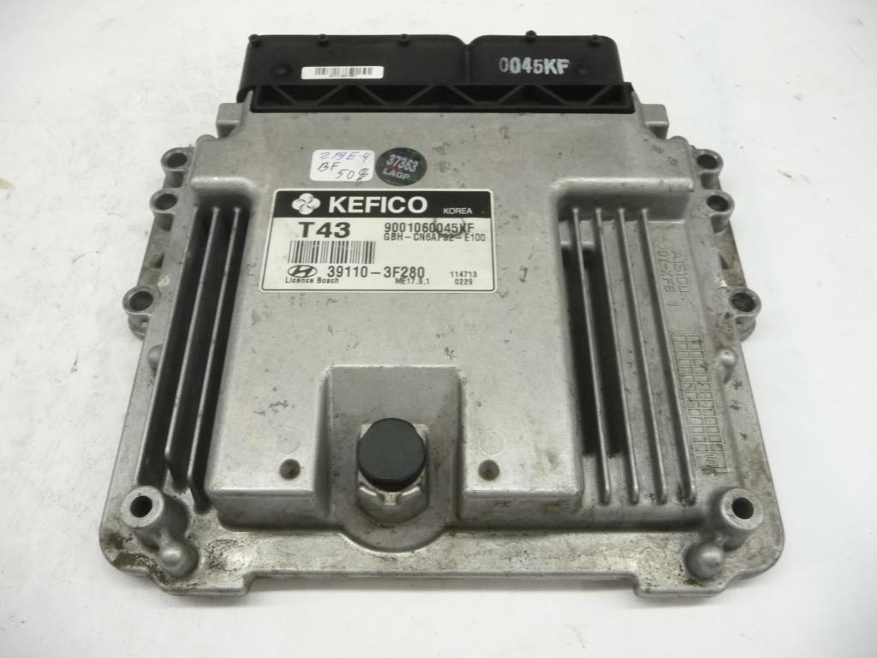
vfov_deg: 49.7
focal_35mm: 28
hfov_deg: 63.4
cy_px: 329
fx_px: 709
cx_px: 438
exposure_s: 1/30
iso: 250
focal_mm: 4.7
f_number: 3.3
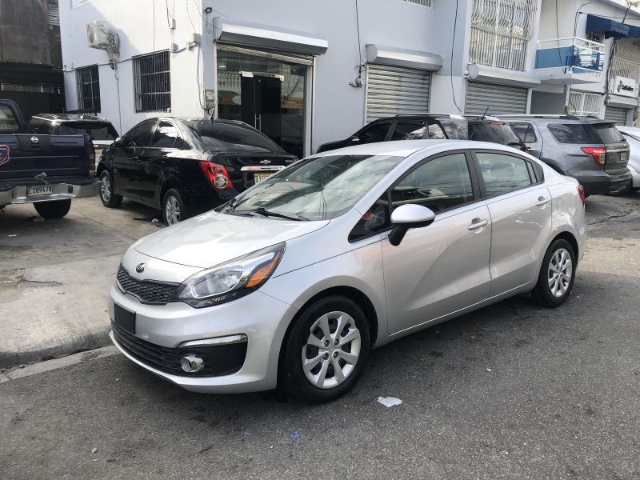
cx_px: 320
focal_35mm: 28
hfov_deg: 63.4
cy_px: 240
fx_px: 518
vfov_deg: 49.7
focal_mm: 4
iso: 20
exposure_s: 1/666
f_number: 1.8
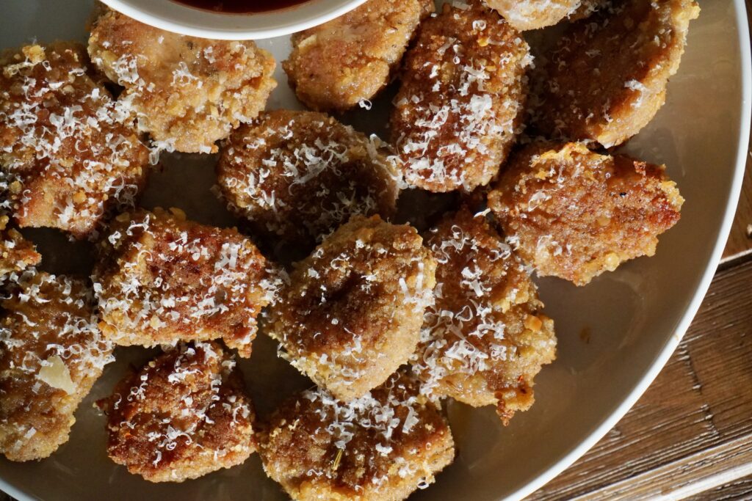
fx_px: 1567
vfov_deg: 18.2
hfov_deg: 27.0
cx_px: 376
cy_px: 250
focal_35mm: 75
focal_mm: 50
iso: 2500
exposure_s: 1/2000
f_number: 5.6
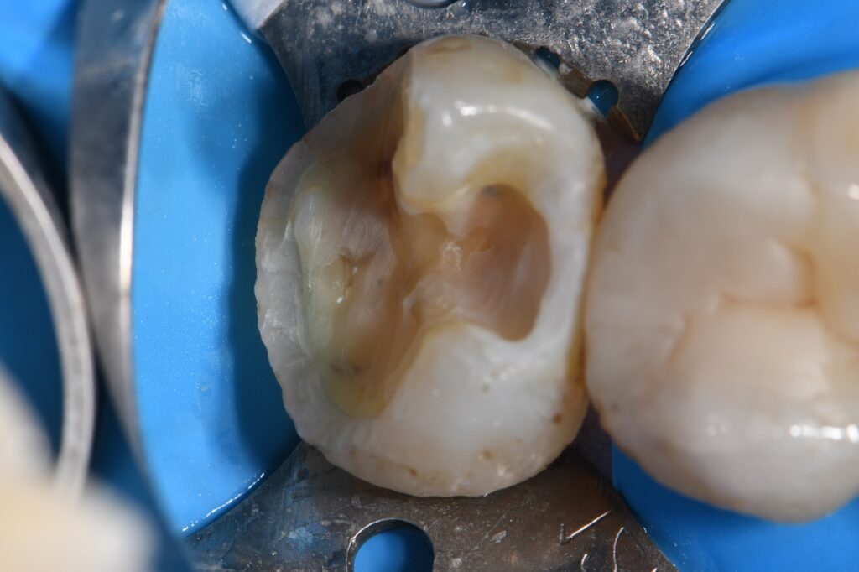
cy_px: 286
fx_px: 3745
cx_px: 430
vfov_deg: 8.7
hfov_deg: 13.1
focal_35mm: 157
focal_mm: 105
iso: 200
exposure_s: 1/160
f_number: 32
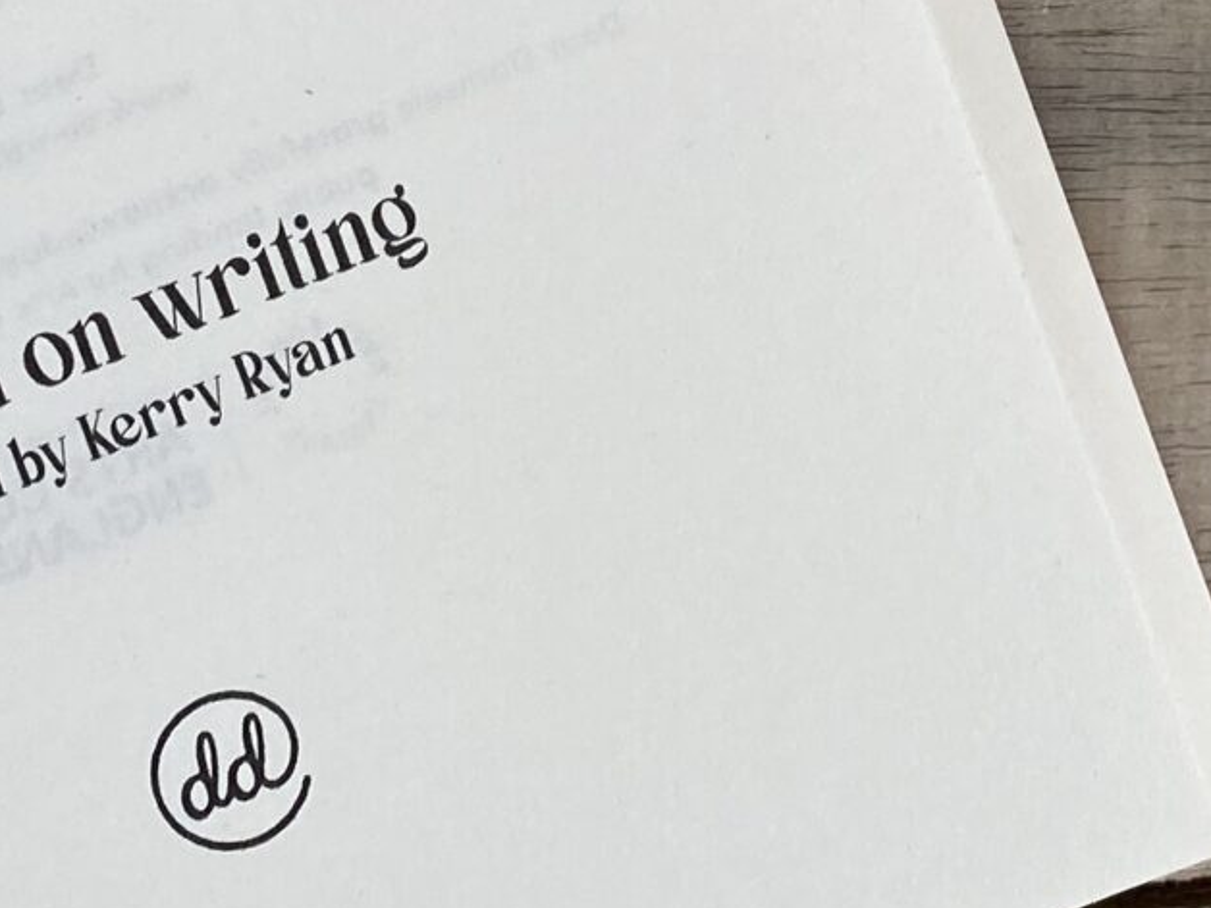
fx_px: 3708
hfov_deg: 18.3
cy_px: -839
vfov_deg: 12.5
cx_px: 1012
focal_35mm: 106
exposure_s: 1/252
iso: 32
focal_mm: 4.25
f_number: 1.8
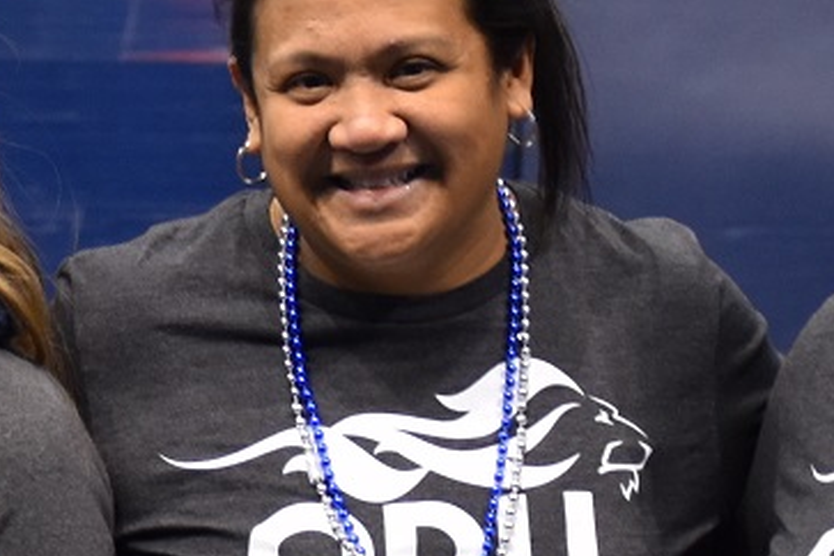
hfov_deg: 4.3
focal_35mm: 477
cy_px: 797
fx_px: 11047
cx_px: -411
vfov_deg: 2.9
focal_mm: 55
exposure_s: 1/60
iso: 450
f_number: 4
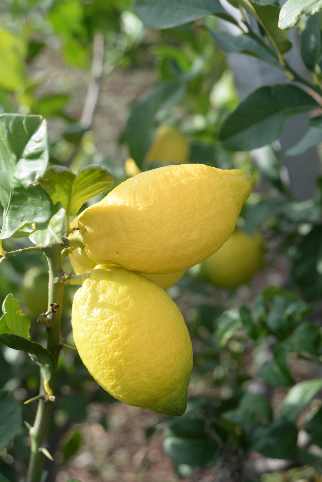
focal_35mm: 72
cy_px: 241
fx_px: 965
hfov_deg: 18.9
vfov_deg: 28.1
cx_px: 161
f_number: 7.1
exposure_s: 1/125
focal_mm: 72
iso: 100
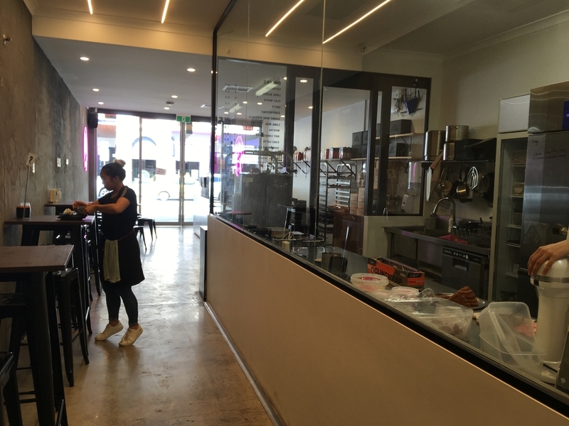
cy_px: 213
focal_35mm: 29
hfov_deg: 61.7
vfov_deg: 48.2
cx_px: 284
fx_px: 477
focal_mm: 4.15
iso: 25
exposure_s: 1/50
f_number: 2.2
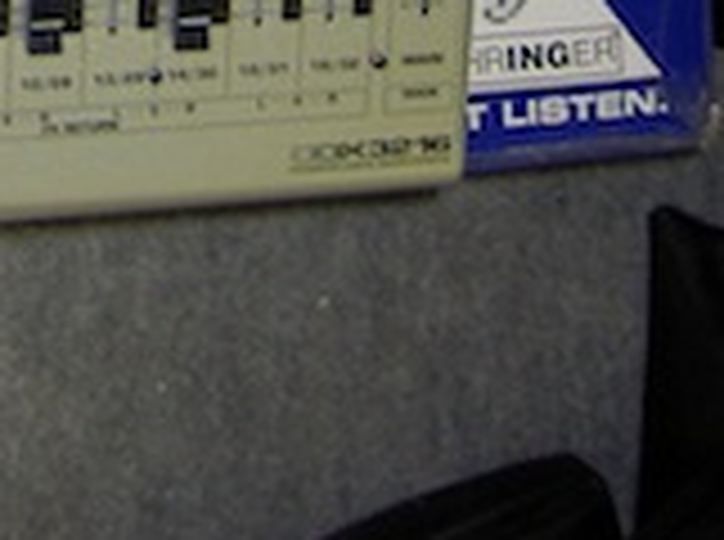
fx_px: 2504
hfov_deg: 15.8
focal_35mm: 120
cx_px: -173
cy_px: -677
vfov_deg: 10.8
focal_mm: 5.6
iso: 100
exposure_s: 1/60
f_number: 2.8
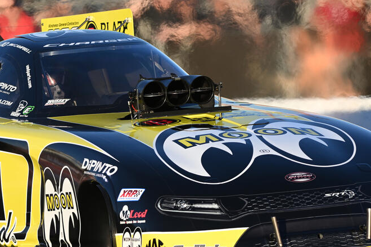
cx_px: 100
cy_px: 101
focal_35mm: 815
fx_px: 8393
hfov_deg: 2.5
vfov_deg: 1.7
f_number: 6.3
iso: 500
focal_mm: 420
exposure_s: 1/1600
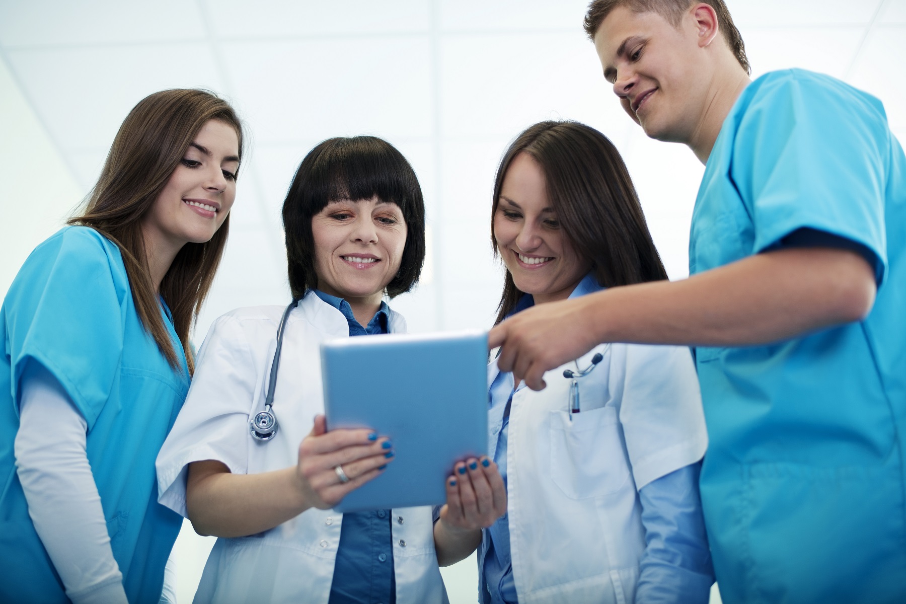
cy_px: 302
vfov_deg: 27.0
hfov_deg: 39.6
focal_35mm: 50
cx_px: 453
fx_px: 1258
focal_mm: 50
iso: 100
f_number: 2.2
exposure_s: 1/250
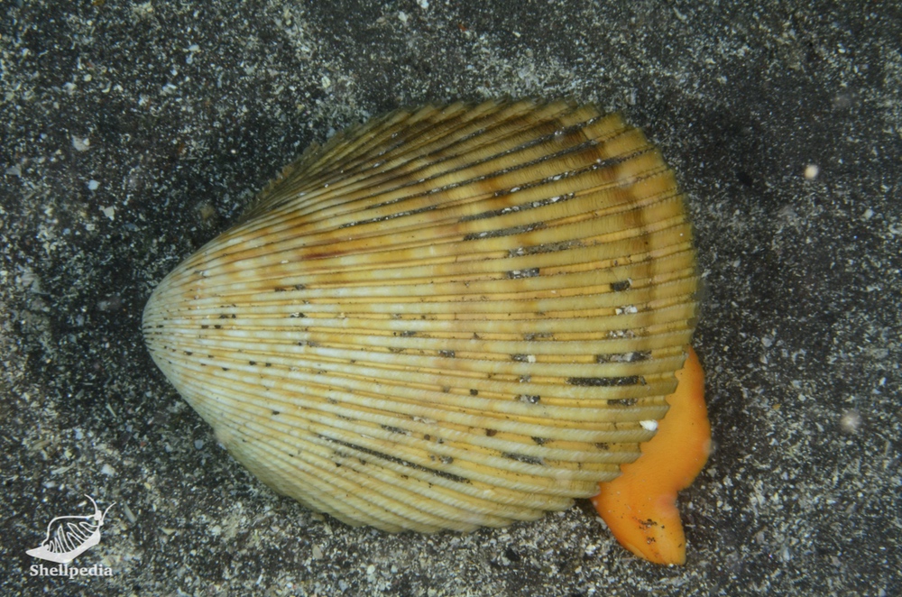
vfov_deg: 15.1
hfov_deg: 22.7
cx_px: 451
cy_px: 298
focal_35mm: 90
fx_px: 2250
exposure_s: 1/60
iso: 400
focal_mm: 60
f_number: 32
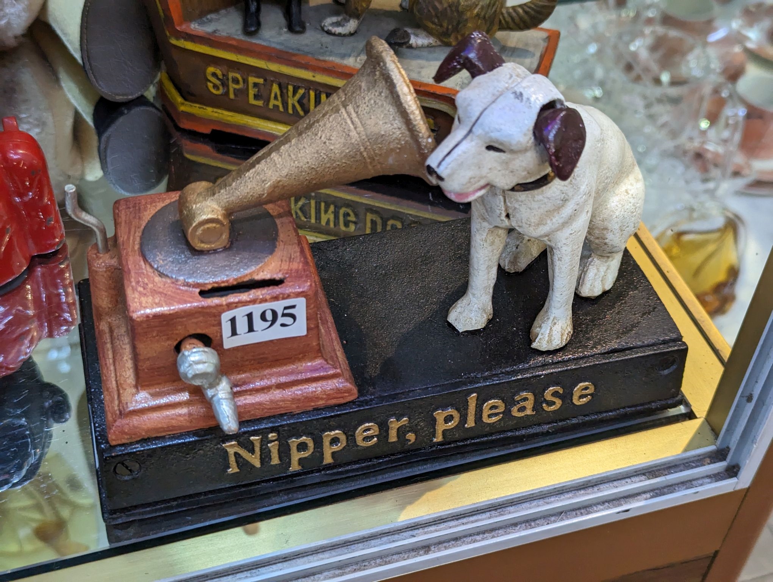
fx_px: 1073
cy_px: 291
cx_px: 386
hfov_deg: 39.6
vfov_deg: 30.3
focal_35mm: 48
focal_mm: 6.81
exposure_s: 1/99.9
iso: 424
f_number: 1.85
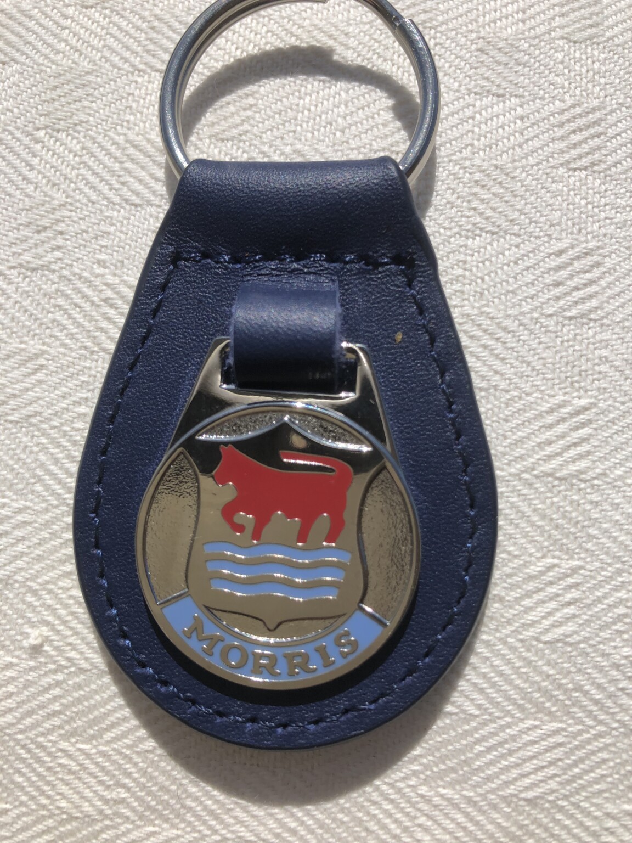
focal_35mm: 28
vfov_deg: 63.4
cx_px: 316
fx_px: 682
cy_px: 422
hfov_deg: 49.7
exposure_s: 1/4808
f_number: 1.8
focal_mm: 3.99
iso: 25
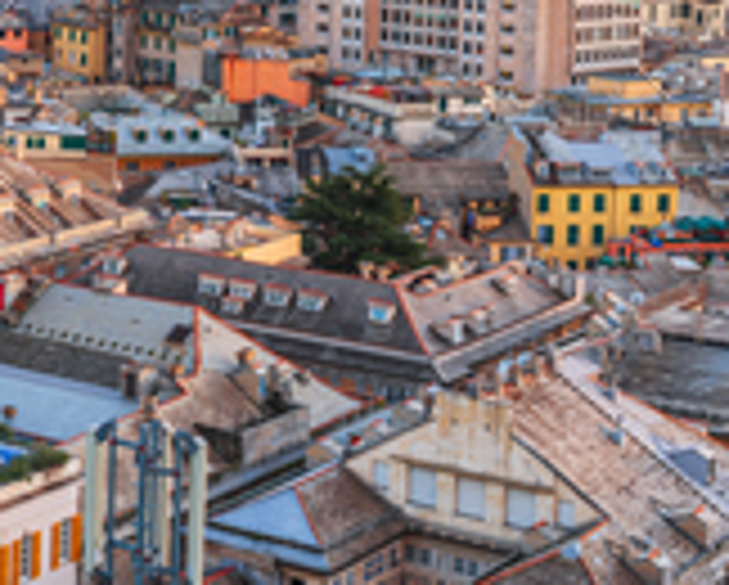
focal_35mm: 106
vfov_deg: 14.2
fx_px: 2290
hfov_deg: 16.3
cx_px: -405
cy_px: -70
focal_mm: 31
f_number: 11
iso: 64
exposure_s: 1/2.5
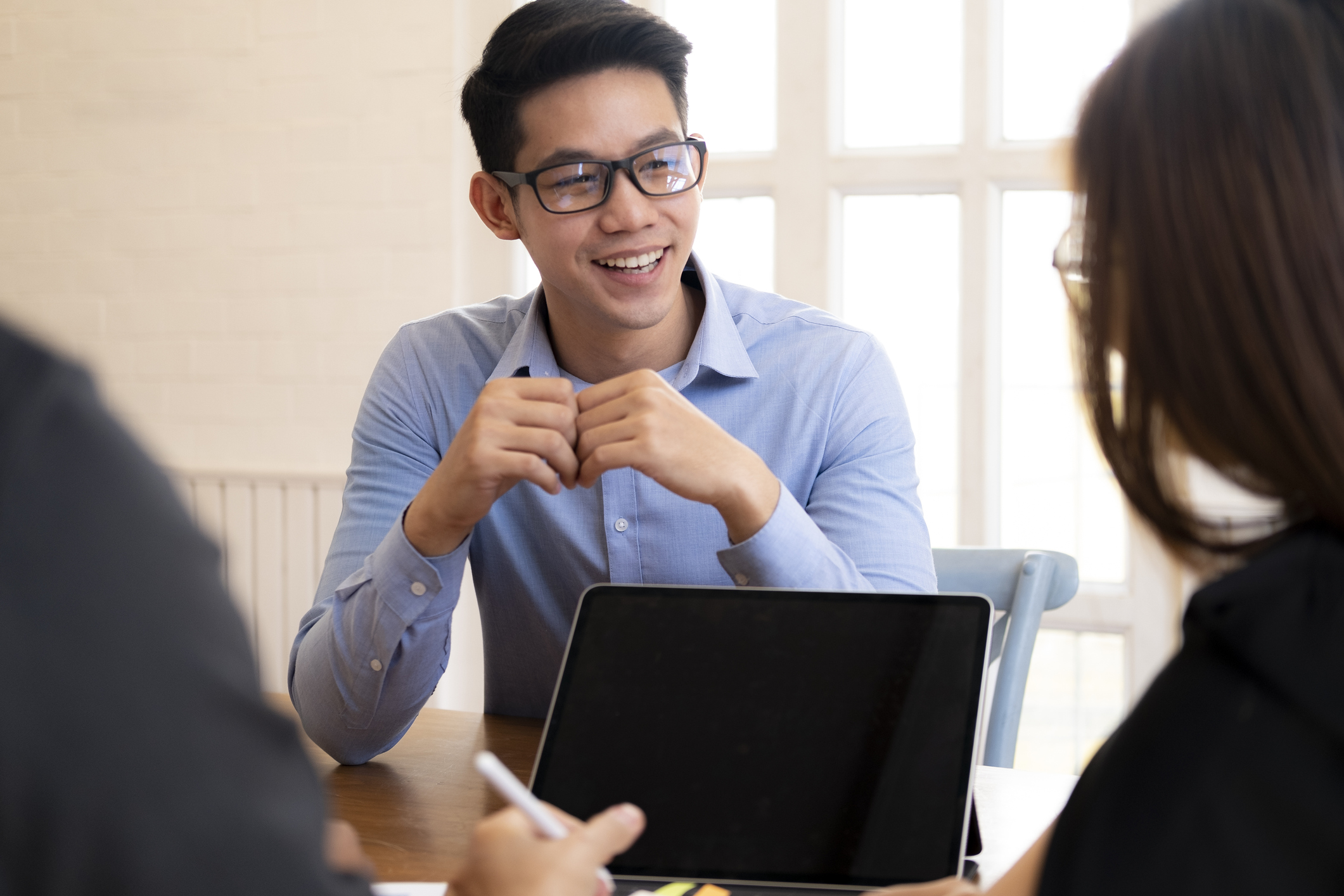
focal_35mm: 53
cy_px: 448
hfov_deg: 37.5
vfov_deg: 25.5
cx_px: 672
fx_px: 1979
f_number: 2
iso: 320
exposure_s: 1/125
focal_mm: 35
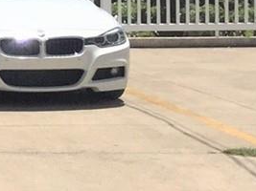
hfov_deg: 9.4
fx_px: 1286
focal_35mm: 174
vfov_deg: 8.4
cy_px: -44
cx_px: -469
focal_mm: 4.15
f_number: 2.2
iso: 32
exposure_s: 1/3968
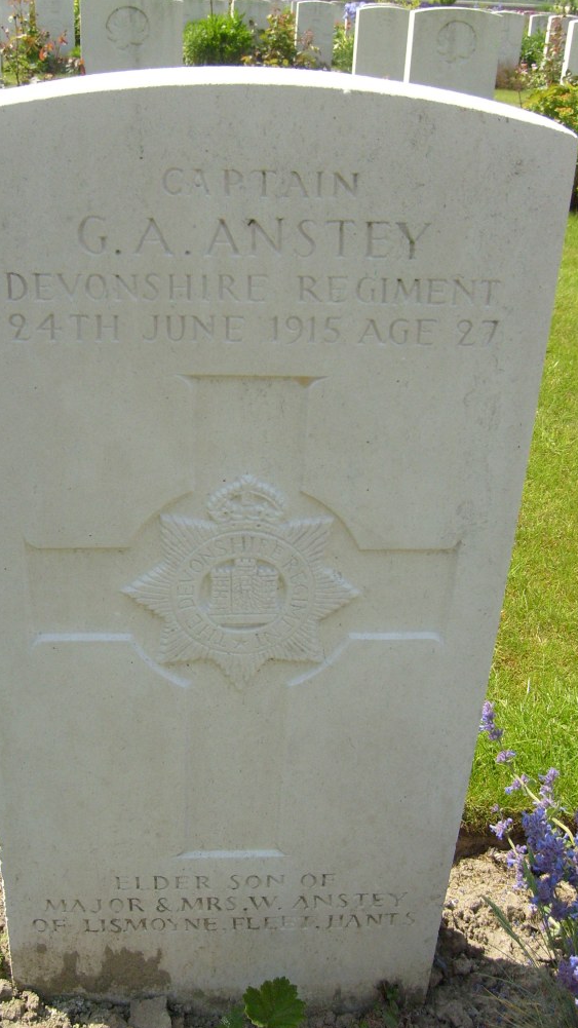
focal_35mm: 39
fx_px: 1063
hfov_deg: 30.3
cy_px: 524
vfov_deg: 51.6
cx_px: 226
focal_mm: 5.8
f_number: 7.1
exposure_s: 1/180
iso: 80
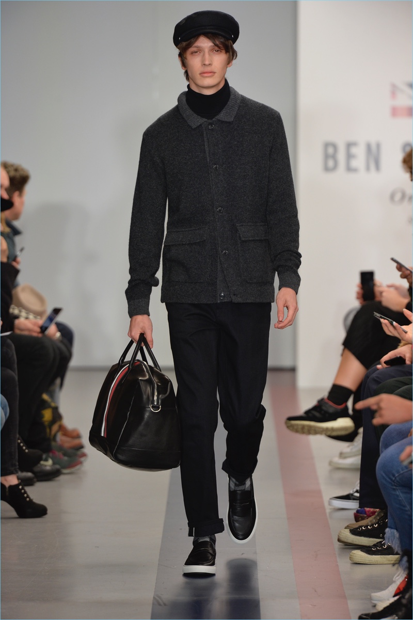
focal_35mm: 280
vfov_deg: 7.4
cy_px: 310
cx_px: 206
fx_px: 4821
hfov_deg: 4.9
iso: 1250
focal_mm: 280
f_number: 5
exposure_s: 1/500
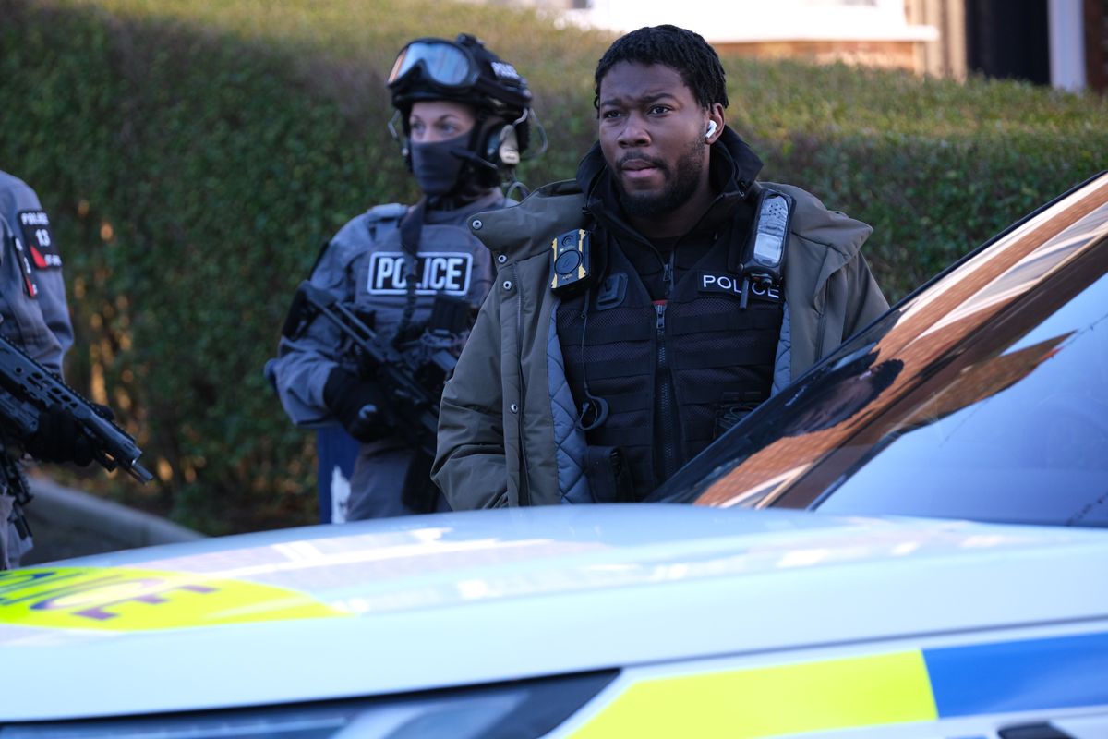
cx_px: 554
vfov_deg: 6.5
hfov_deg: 9.8
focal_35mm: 210
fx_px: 6463
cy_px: 370
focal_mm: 140
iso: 1250
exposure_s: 1/250
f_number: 4
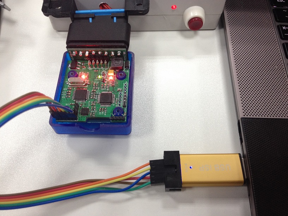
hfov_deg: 52.6
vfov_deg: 40.7
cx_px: 144
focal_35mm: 35
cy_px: 108
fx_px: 291
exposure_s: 1/20
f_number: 2.4
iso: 100
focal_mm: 4.28
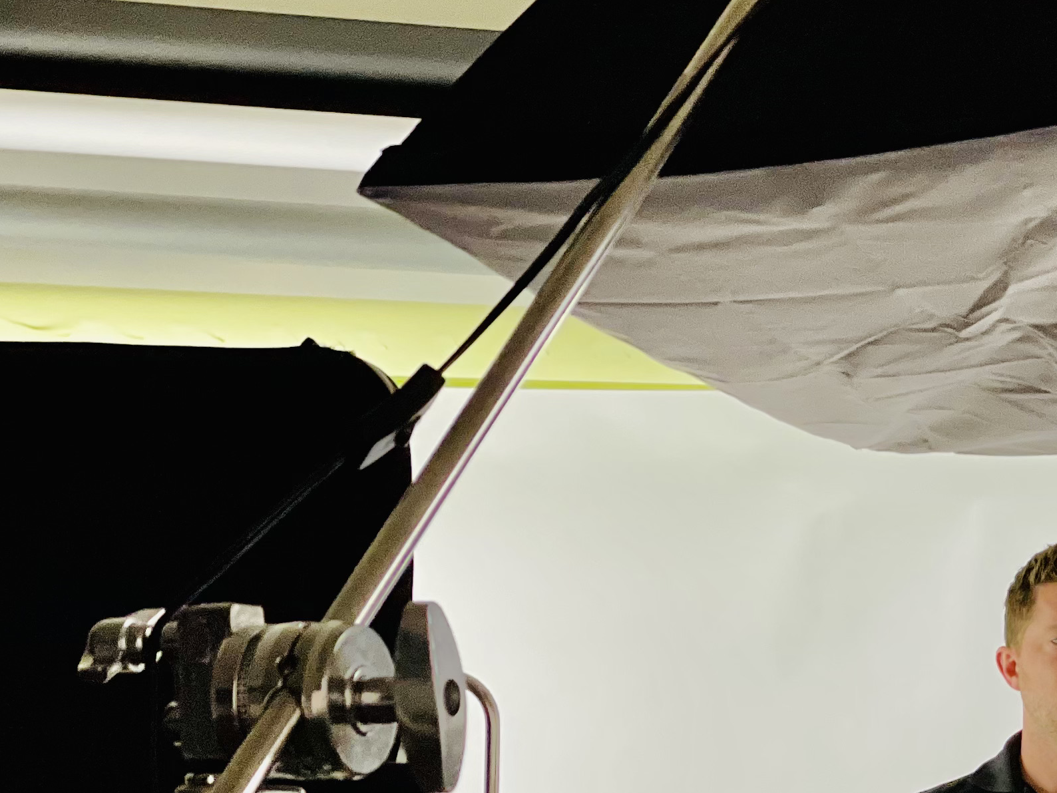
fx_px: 4031
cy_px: 925
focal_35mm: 132
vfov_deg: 11.0
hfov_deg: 14.5
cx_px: 1229
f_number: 2
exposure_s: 1/120
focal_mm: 6
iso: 125
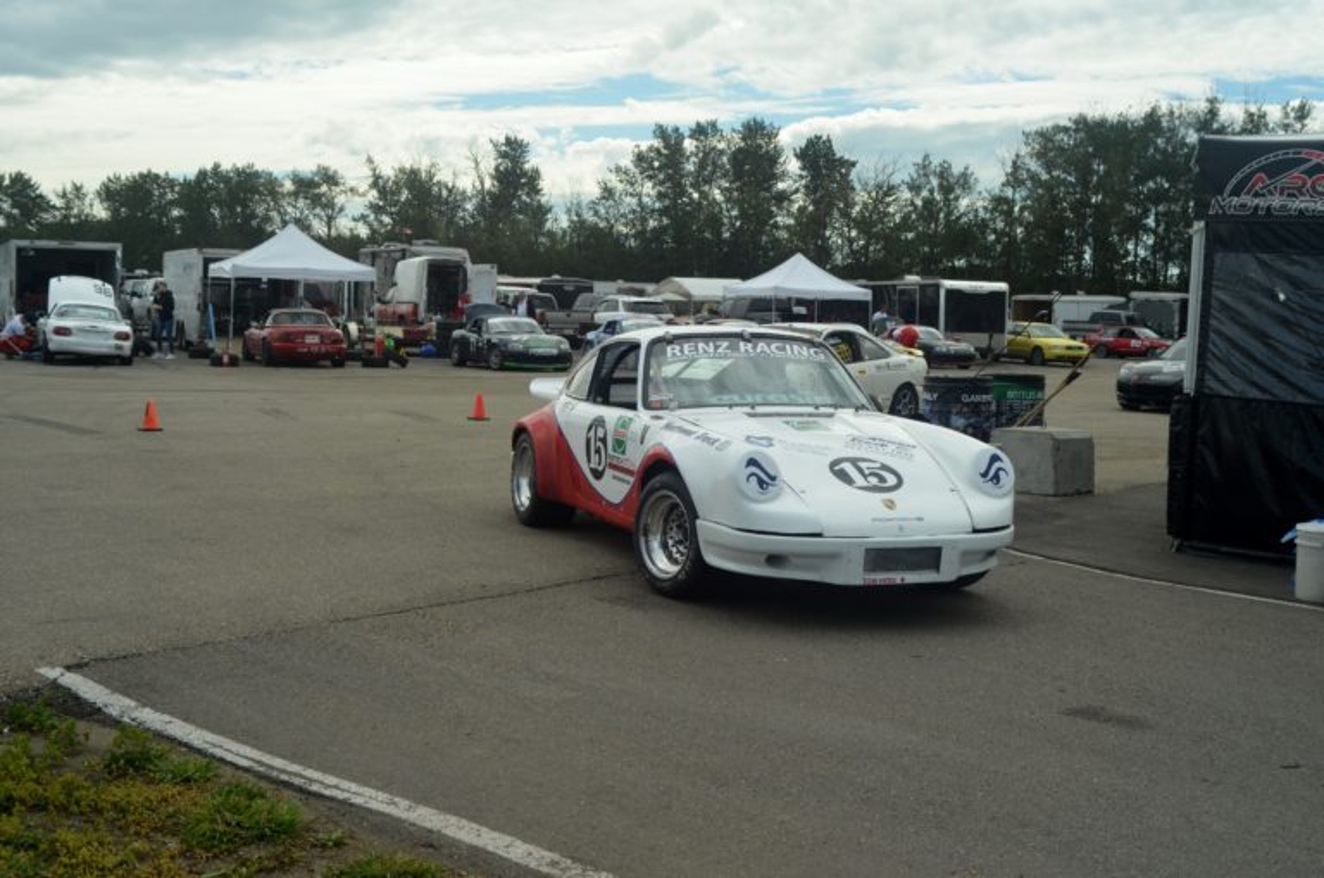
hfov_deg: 45.0
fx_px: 1597
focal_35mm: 44
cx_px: 662
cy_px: 439
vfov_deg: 30.7
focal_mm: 29
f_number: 6.3
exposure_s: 1/1600
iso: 400
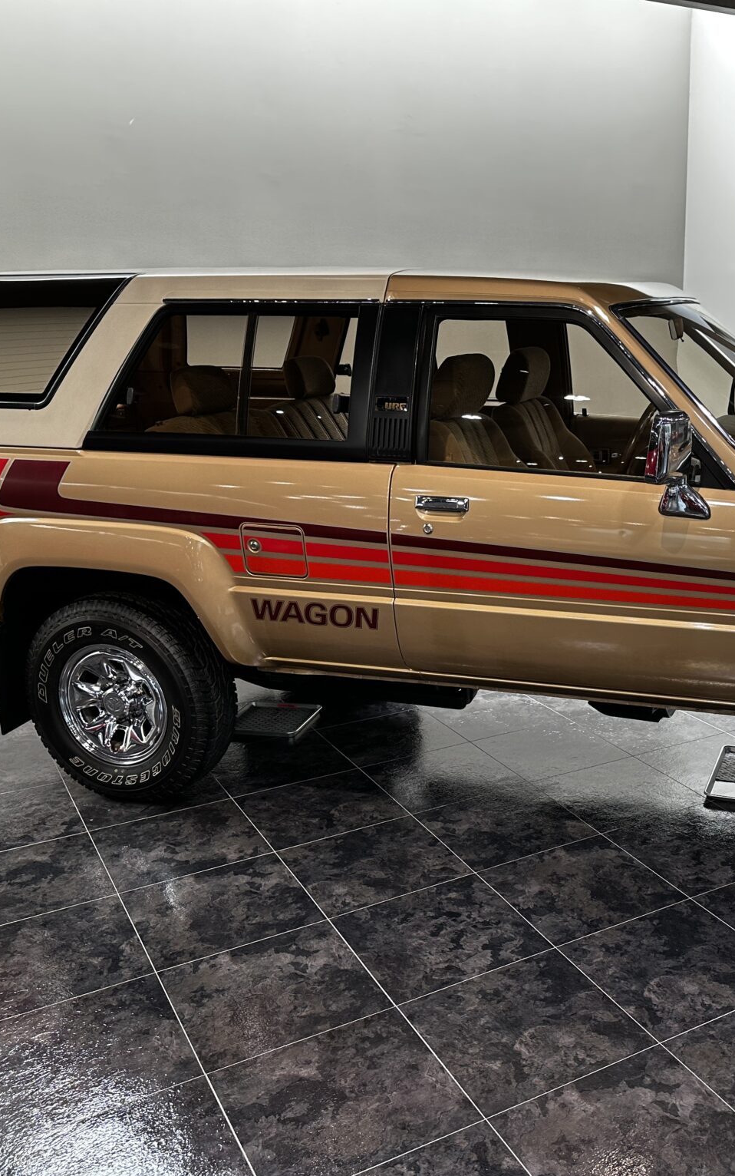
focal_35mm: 34
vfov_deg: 56.7
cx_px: 572
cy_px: 589
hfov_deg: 36.2
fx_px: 1089
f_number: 1.78
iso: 125
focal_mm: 6.86
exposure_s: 1/120
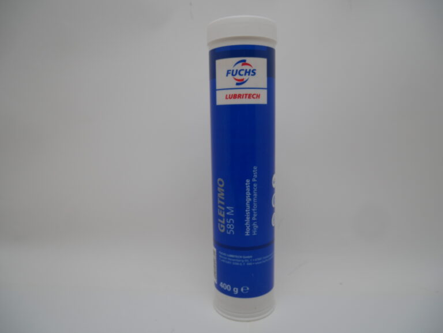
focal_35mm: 24
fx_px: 307
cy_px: 166
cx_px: 222
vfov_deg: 56.9
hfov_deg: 71.6
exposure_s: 1/160
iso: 200
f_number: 4
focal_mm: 12
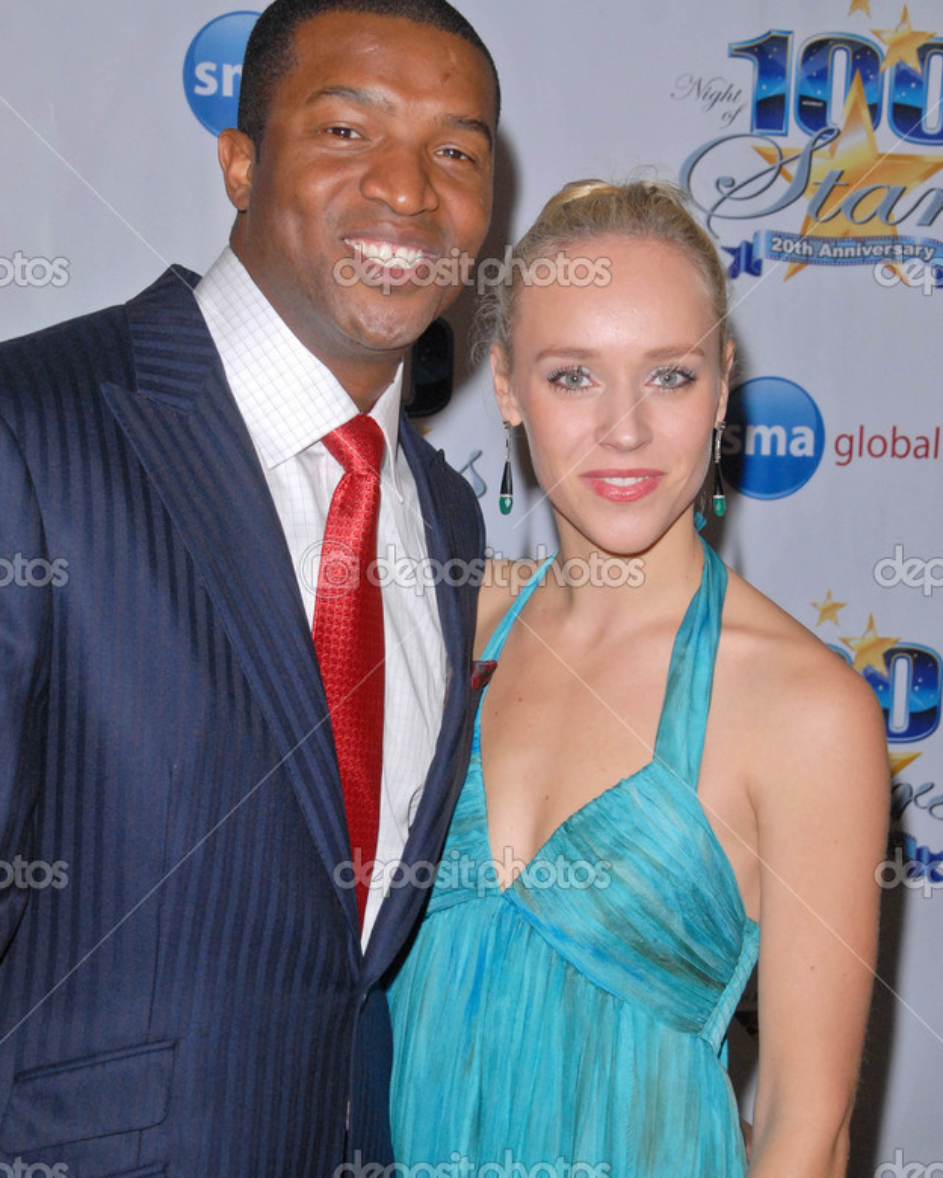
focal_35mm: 85
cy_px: 572
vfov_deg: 22.5
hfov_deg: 18.1
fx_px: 2965
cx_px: 472
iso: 400
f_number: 7.1
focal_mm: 46
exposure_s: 1/250
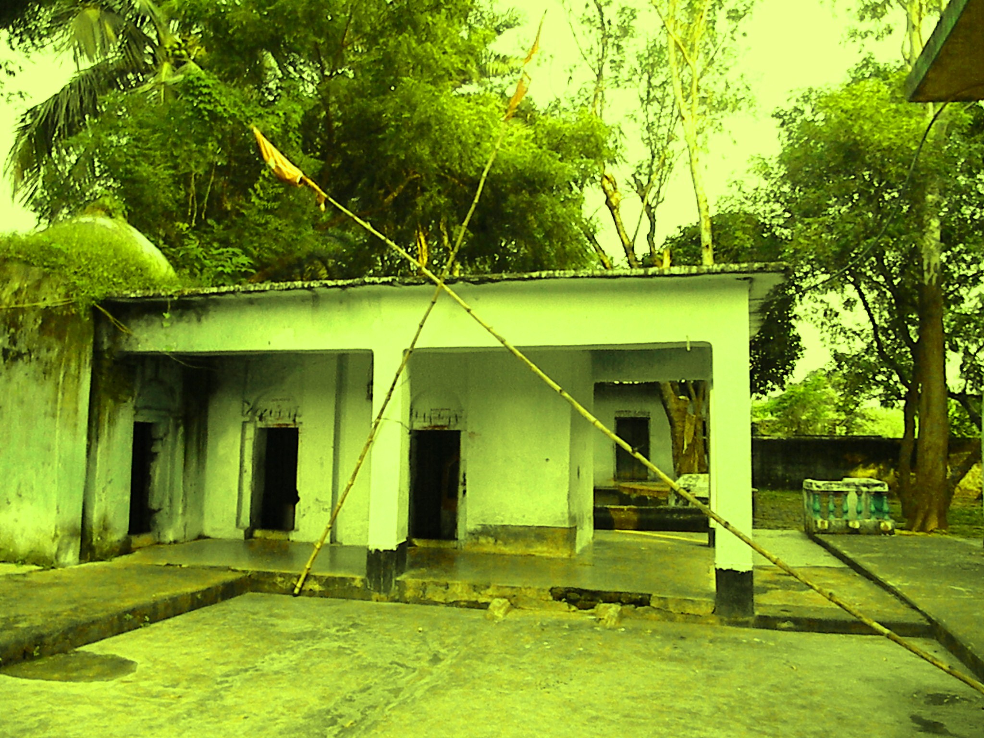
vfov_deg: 51.4
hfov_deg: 65.3
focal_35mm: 27
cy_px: 369
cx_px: 492
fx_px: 768
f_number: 3.5
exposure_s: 1/666
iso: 640
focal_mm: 5
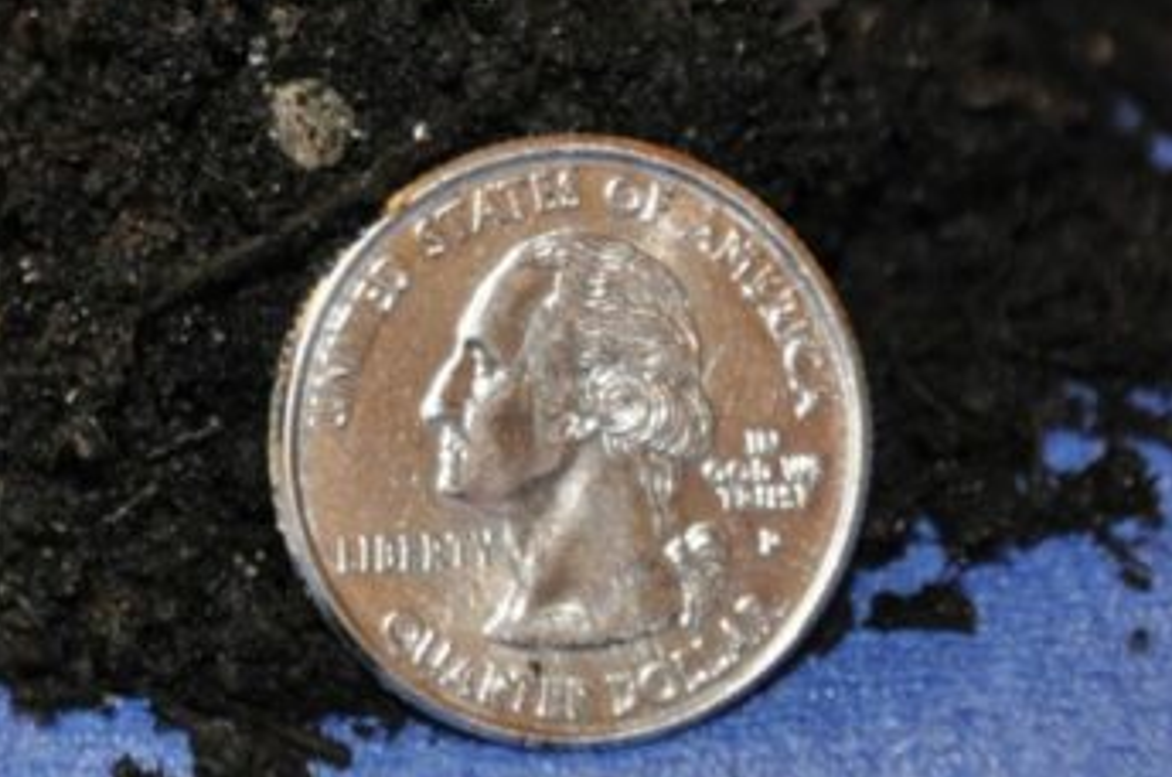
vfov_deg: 3.6
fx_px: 12331
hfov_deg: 5.4
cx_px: 34
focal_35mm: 379
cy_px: -78
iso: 800
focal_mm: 85
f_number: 5.6
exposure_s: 1/60
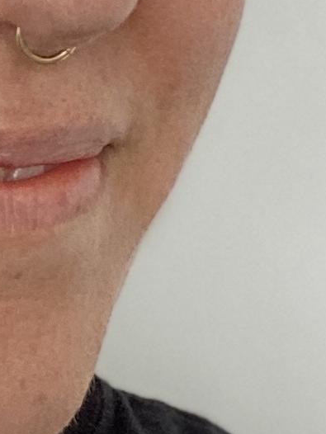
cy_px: -150
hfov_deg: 11.4
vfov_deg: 14.9
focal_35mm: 126
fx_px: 1581
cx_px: -133
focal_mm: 2.71
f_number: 2.2
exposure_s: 1/60
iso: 200
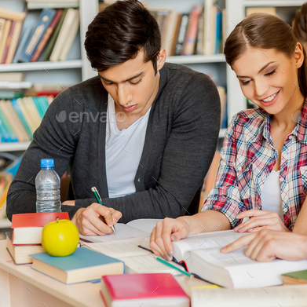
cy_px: 154
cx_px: 206
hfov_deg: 15.9
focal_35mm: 109
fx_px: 1094
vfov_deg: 16.0
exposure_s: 1/125
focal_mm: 85
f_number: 2.8
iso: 400
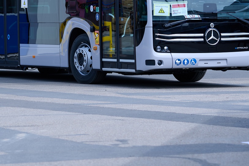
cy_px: 11
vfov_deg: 5.2
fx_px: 1826
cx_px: 96
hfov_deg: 7.8
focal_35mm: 264
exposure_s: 1/500
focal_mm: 130
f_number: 5.6
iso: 100
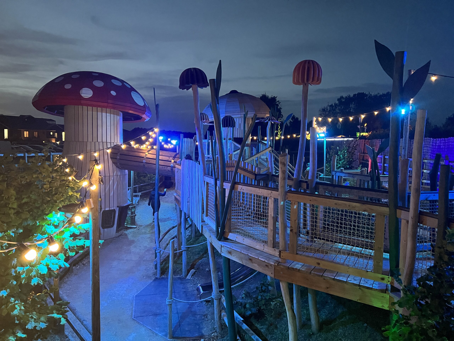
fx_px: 341
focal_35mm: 26
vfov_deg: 53.1
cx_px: 227
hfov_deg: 67.3
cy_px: 170
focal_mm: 5.7
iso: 640
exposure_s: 1/33
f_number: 1.5
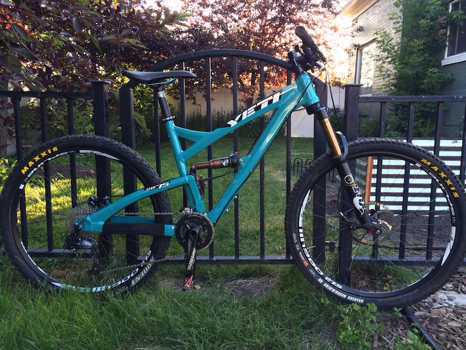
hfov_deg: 61.7
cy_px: 175
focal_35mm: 29
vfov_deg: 48.2
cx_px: 233
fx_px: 390
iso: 40
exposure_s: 1/60
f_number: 2.2
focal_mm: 4.15
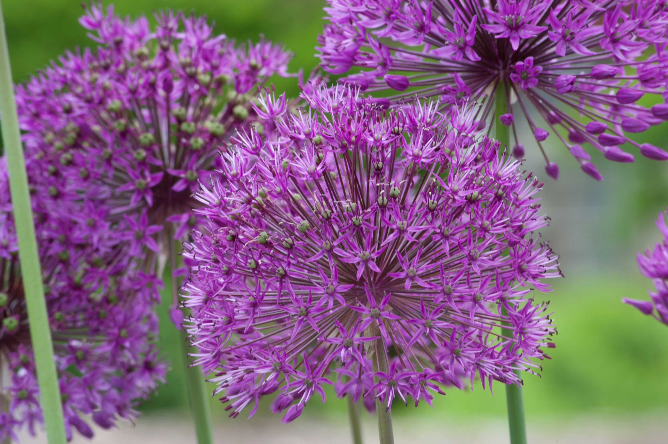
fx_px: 4727
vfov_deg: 5.4
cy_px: 222
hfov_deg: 8.1
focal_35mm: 255
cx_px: 334
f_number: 11
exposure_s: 1/10
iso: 200
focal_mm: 170
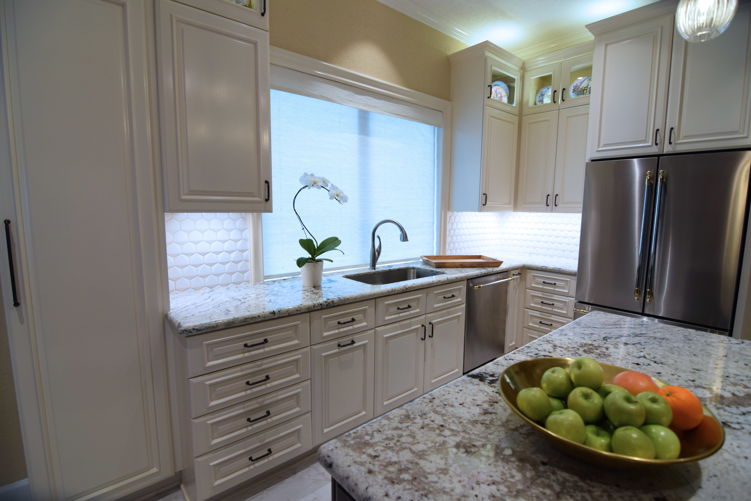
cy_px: 250
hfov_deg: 95.0
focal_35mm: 16
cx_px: 376
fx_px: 344
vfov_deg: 72.1
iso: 640
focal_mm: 11
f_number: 4
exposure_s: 1/60
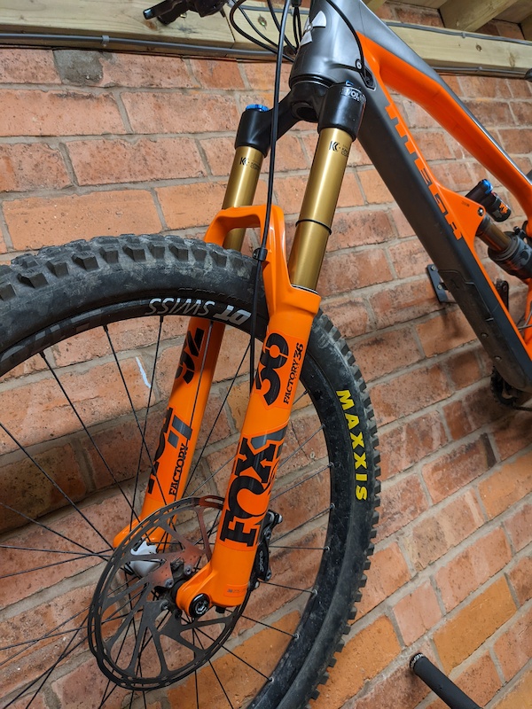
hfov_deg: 51.4
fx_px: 553
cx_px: 266
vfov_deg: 65.3
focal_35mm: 27
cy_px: 354
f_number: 1.73
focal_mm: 4.38
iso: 73
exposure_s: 1/50
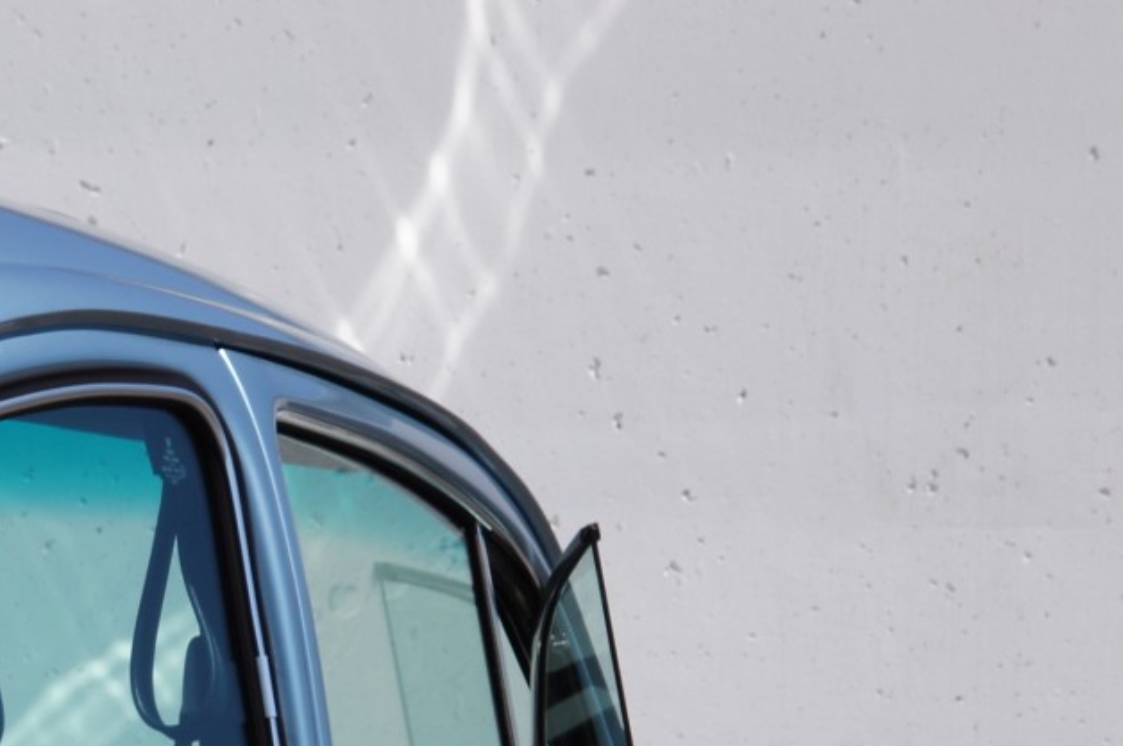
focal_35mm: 367
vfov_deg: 3.7
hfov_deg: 5.6
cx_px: -181
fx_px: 11433
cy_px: 1118
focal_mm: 80
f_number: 11
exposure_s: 1/160
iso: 100
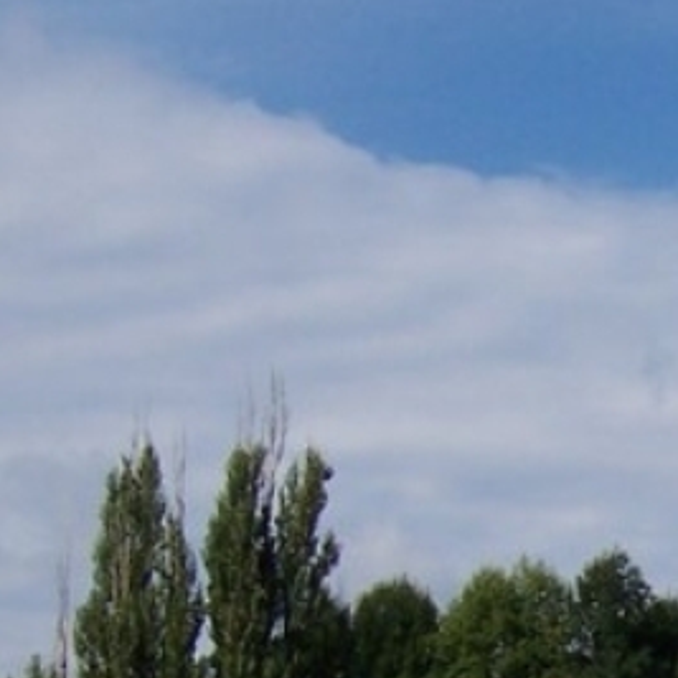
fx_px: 4343
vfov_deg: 8.8
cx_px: 1318
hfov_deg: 8.5
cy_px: 929
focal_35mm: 196
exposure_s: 1/500
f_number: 6.7
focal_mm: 8.6
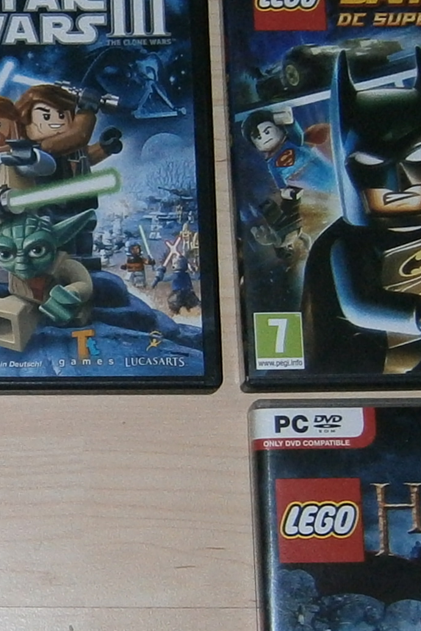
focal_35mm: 112
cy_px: 378
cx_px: -179
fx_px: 1965
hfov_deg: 11.8
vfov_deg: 18.2
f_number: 2.8
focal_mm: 4.7
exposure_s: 1/30
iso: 125
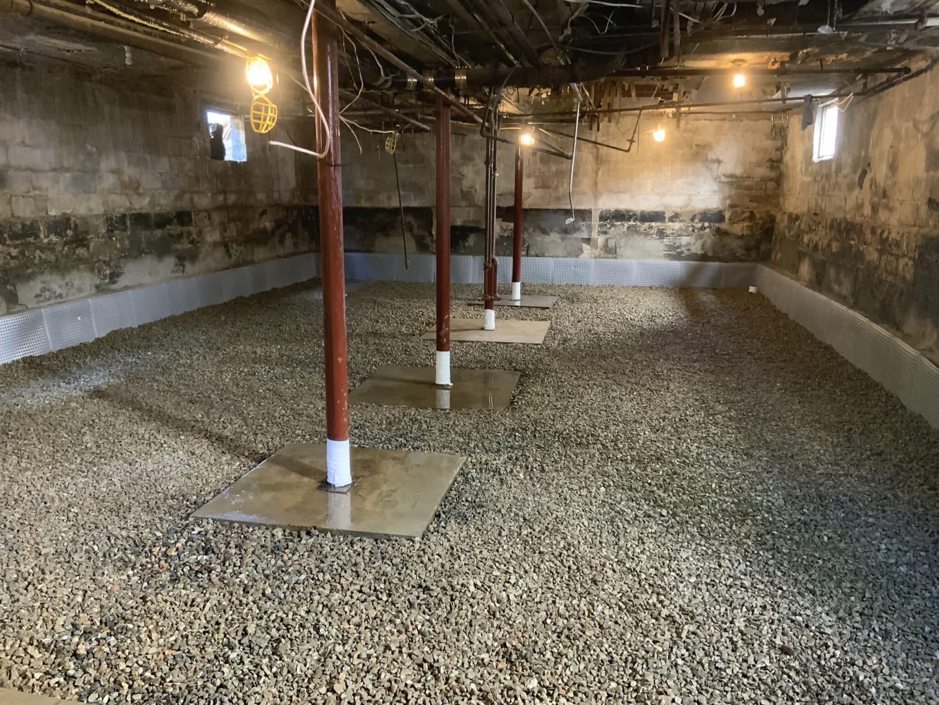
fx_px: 787
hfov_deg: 61.7
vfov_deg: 48.2
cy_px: 352
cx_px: 470
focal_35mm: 29
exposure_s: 1/30
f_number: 1.8
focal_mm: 3
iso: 250
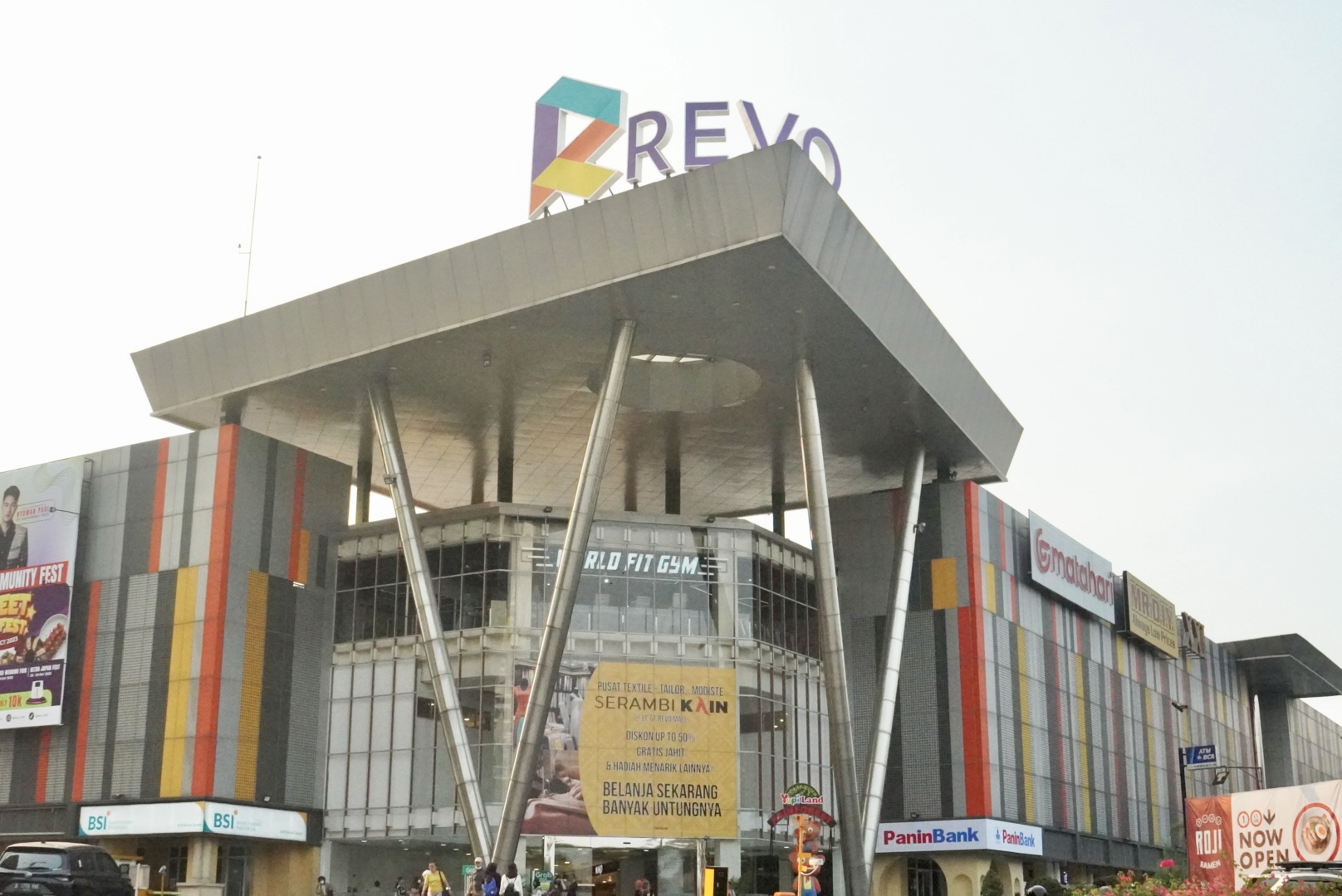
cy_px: 448
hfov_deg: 46.4
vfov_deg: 31.9
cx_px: 671
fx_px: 1567
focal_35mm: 42
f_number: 9
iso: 12800
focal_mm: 28
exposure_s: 1/1250
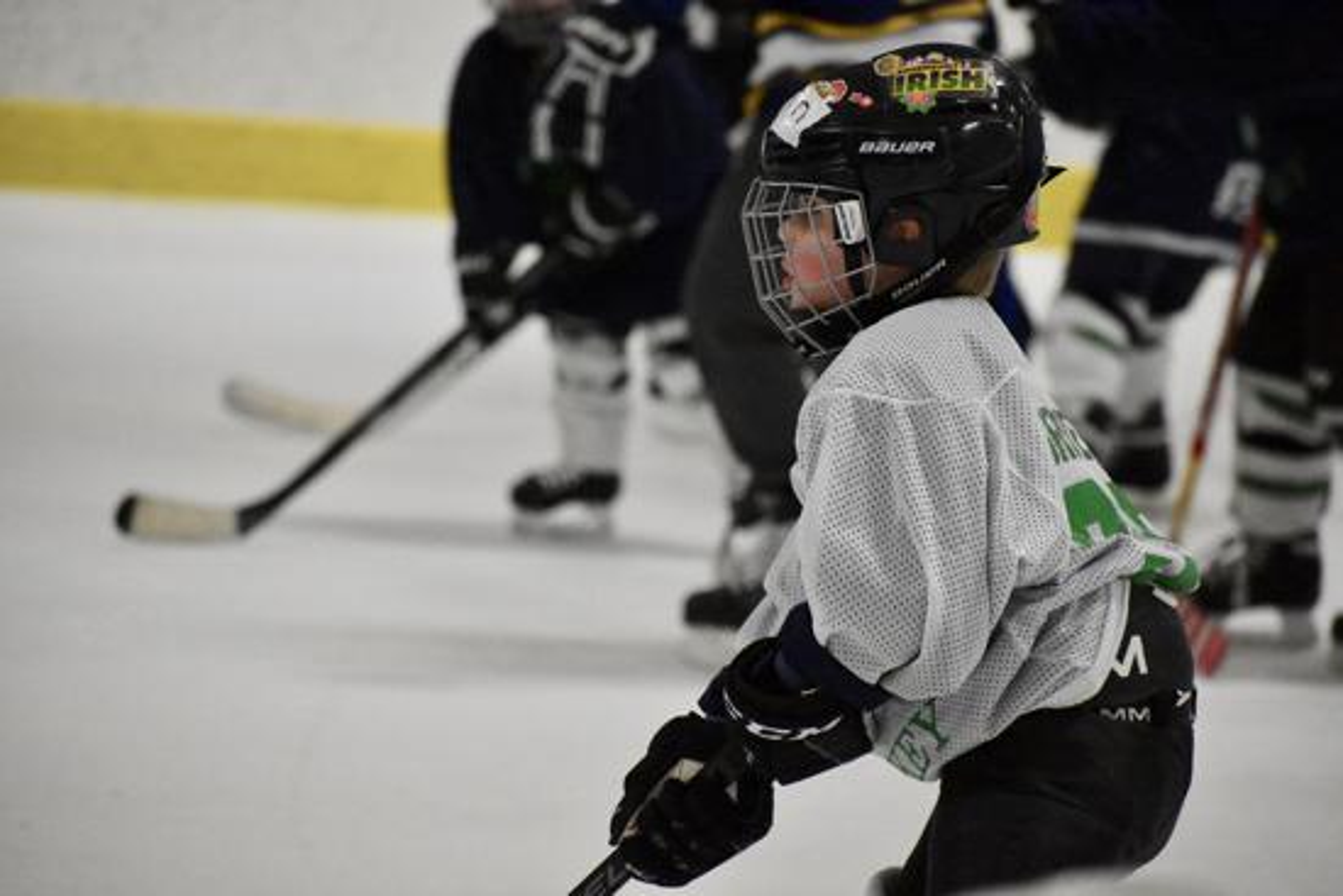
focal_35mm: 270
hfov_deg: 7.6
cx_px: 672
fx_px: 10075
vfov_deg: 5.1
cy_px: 448
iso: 6400
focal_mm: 180
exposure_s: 1/1000
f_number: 5.3
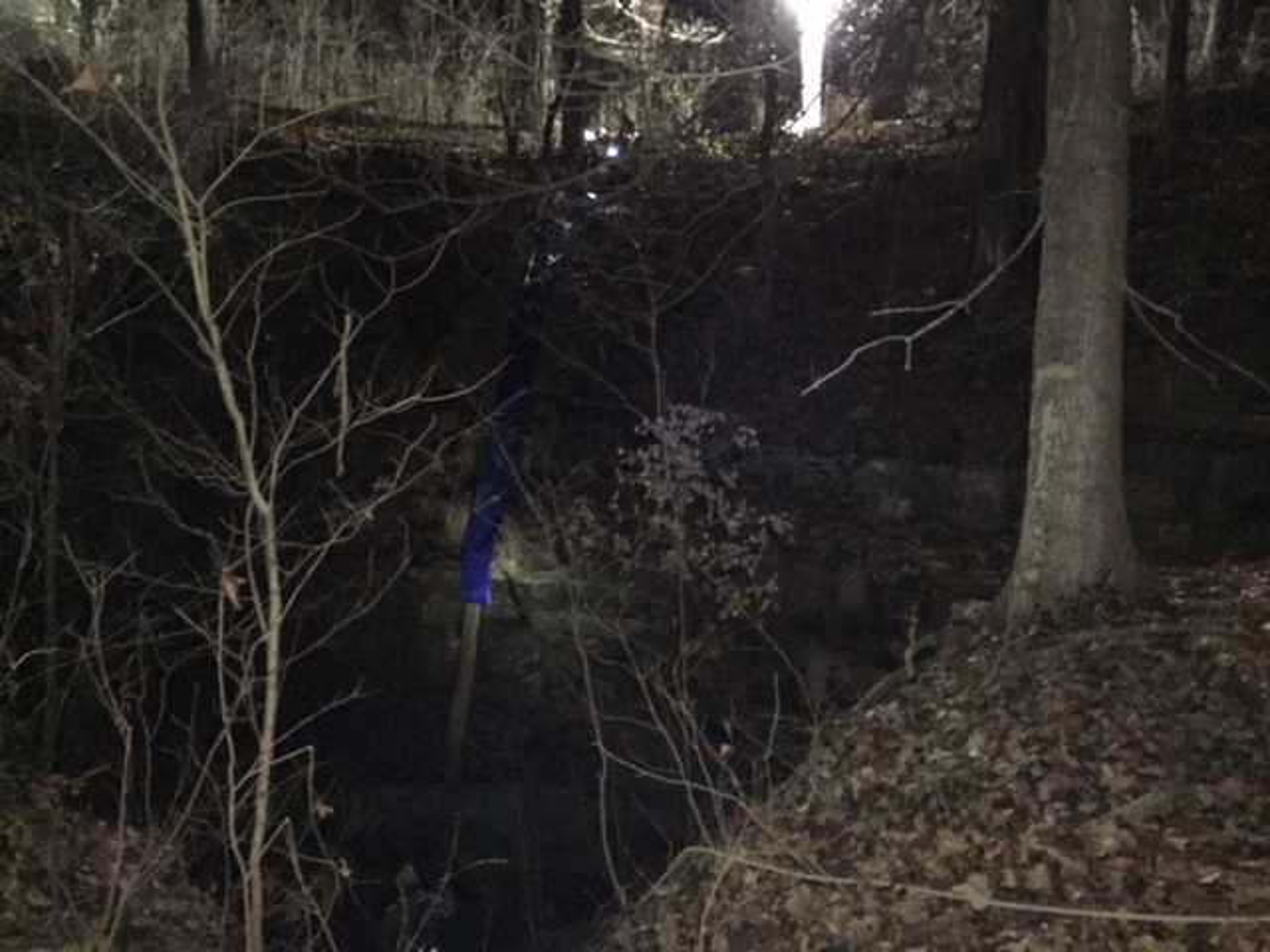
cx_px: 635
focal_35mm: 29
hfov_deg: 61.7
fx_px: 1064
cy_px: 476
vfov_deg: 48.2
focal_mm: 4.15
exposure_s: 1/16
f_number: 2.2
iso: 1000
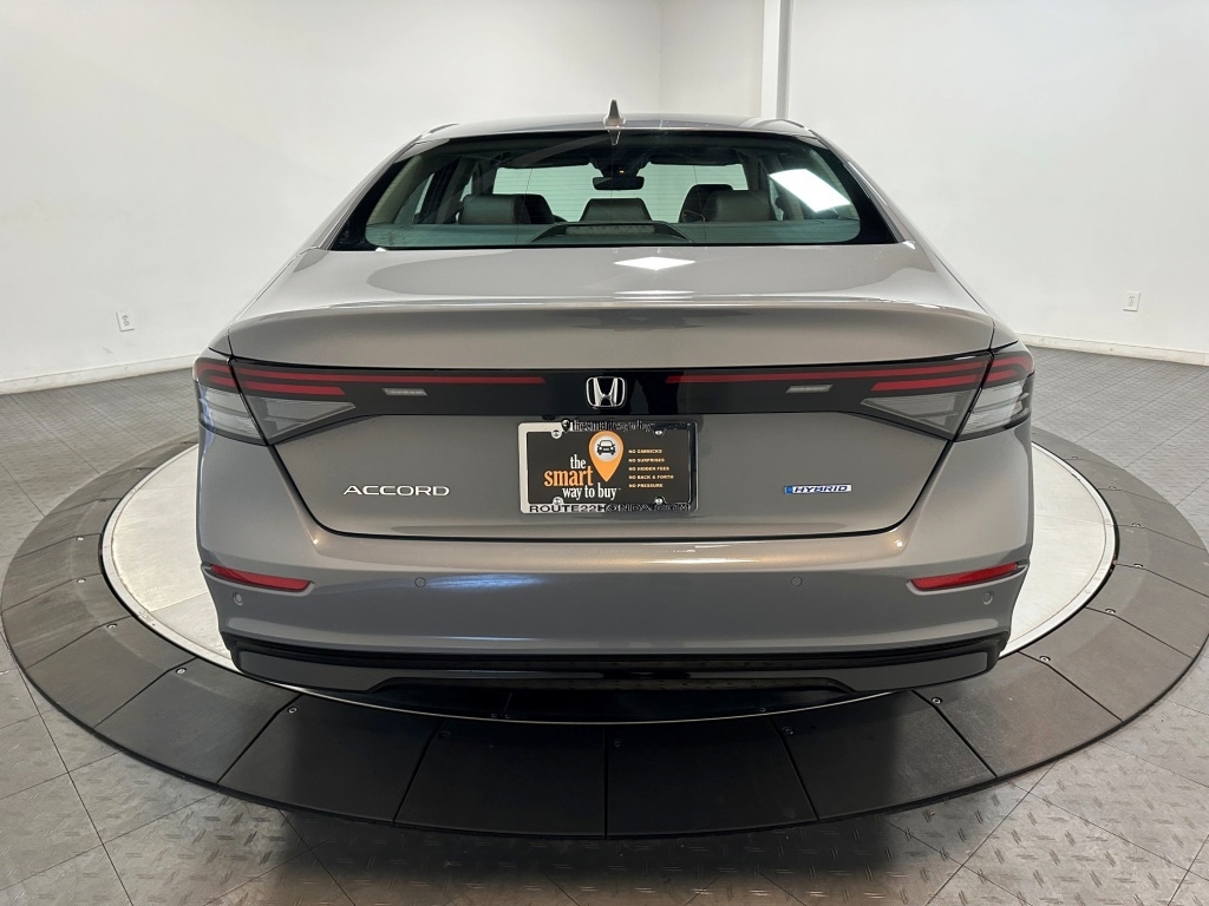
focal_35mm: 24
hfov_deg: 71.6
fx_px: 838
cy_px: 453
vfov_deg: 56.8
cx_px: 604
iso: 400
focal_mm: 6.86
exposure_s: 1/60
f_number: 1.78
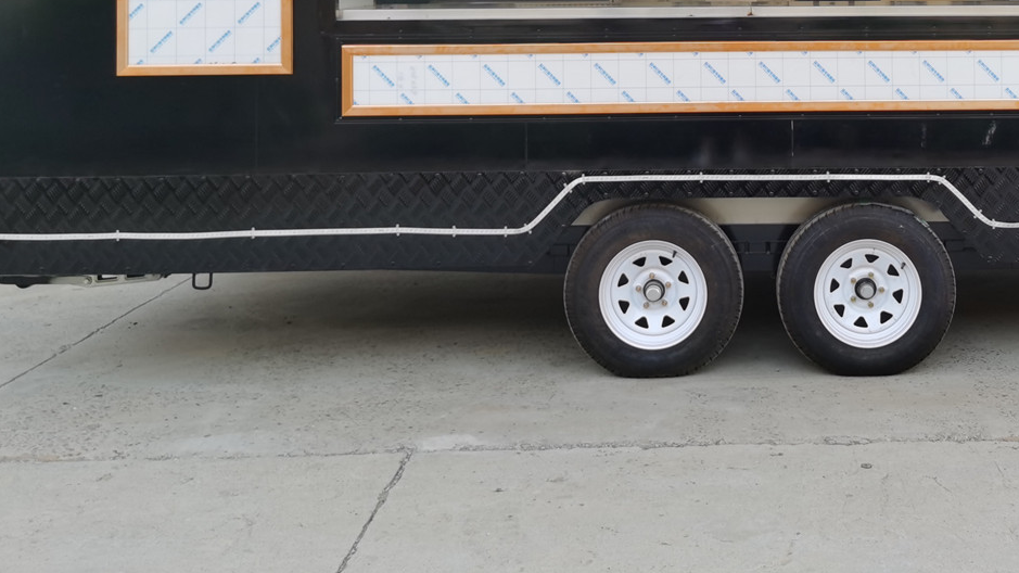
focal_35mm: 47
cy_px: -31
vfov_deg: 24.0
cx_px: 734
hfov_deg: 42.7
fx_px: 1270
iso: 50
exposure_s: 1/170
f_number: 1.6
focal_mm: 5.56
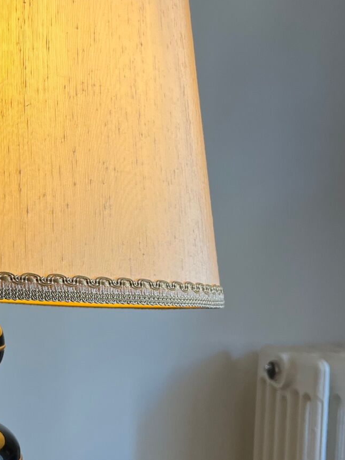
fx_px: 811
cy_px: 305
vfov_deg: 31.5
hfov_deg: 22.6
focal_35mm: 61
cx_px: -37
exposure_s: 1/100
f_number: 1.6
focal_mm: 5.1
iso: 100
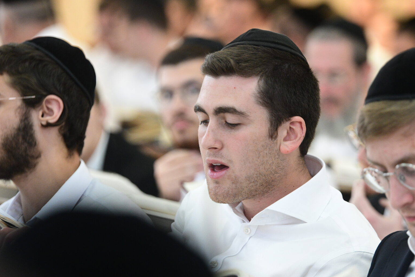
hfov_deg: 7.7
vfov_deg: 5.2
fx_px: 3066
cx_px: 243
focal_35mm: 266
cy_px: 155
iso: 2000
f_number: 3.5
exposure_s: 1/500
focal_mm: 160
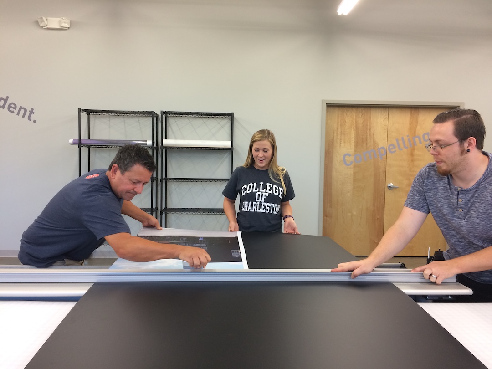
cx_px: 246
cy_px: 184
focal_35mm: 29
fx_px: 412
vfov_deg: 48.2
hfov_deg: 61.7
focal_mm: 4.15
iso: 80
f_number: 2.2
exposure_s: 1/30
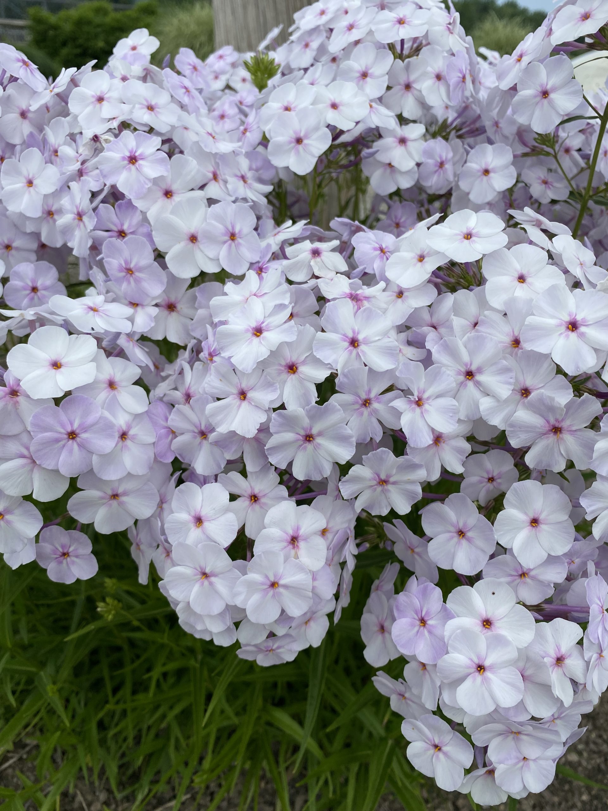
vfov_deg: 67.3
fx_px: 609
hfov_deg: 53.1
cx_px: 304
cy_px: 406
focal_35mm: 26
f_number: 1.8
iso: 32
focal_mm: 4.25
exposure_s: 1/1996
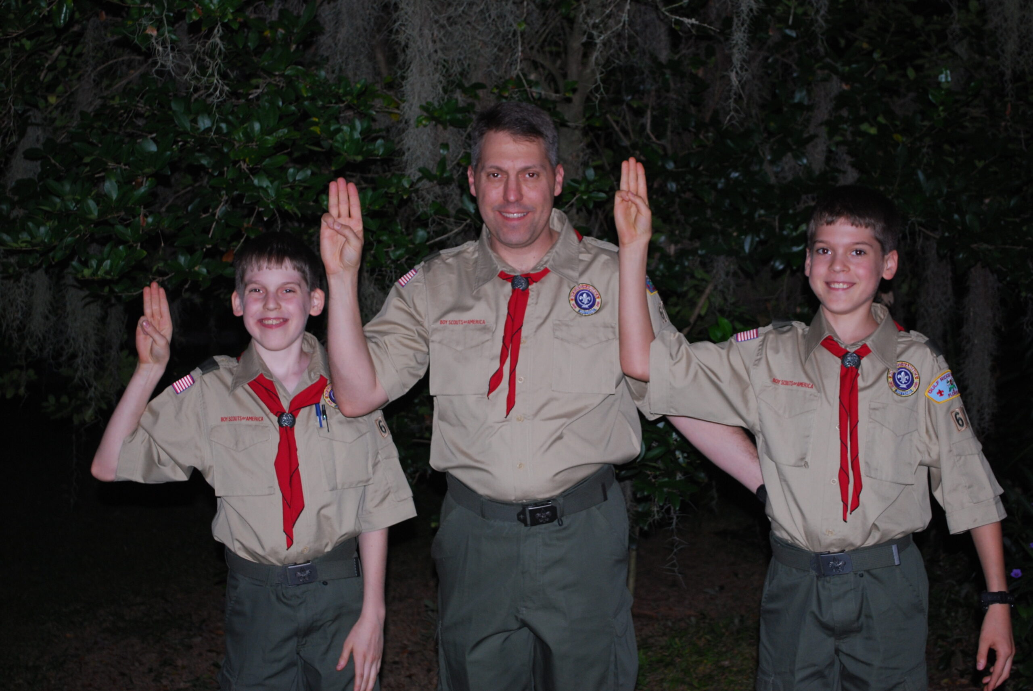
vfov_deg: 22.7
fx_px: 1724
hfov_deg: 33.4
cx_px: 516
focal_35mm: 60
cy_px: 346
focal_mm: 40
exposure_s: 1/60
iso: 280
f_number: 5.3
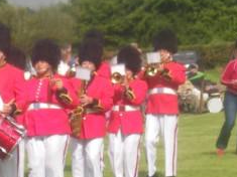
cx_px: -145
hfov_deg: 7.2
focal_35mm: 270
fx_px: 1848
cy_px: 136
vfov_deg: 5.5
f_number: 7.1
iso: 64
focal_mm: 11.1
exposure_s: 1/160
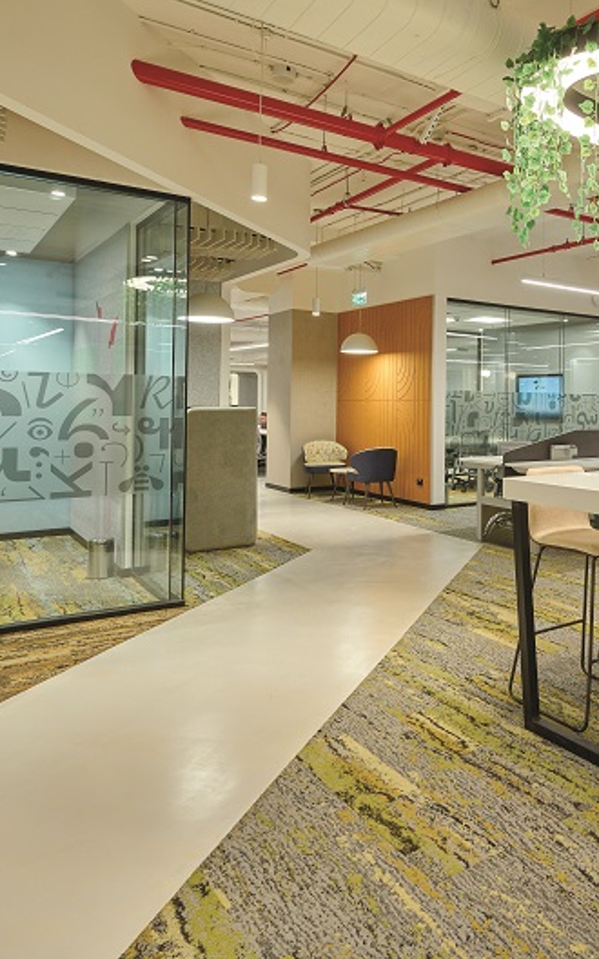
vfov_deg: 67.6
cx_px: 477
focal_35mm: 27
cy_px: 376
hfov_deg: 43.9
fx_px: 705
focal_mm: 14
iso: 320
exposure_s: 1/1.3
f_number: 7.1
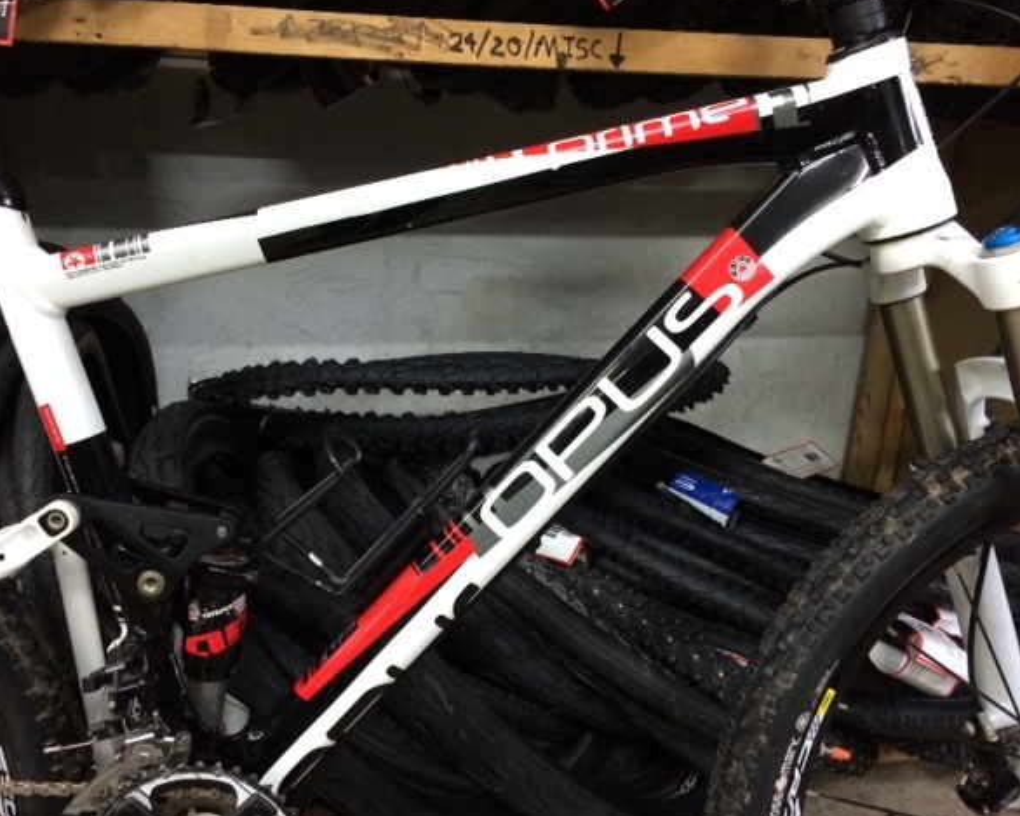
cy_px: 409
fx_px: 966
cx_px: 494
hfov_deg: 55.6
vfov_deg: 45.8
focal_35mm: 32
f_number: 2.2
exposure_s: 1/30
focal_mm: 4.12
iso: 320
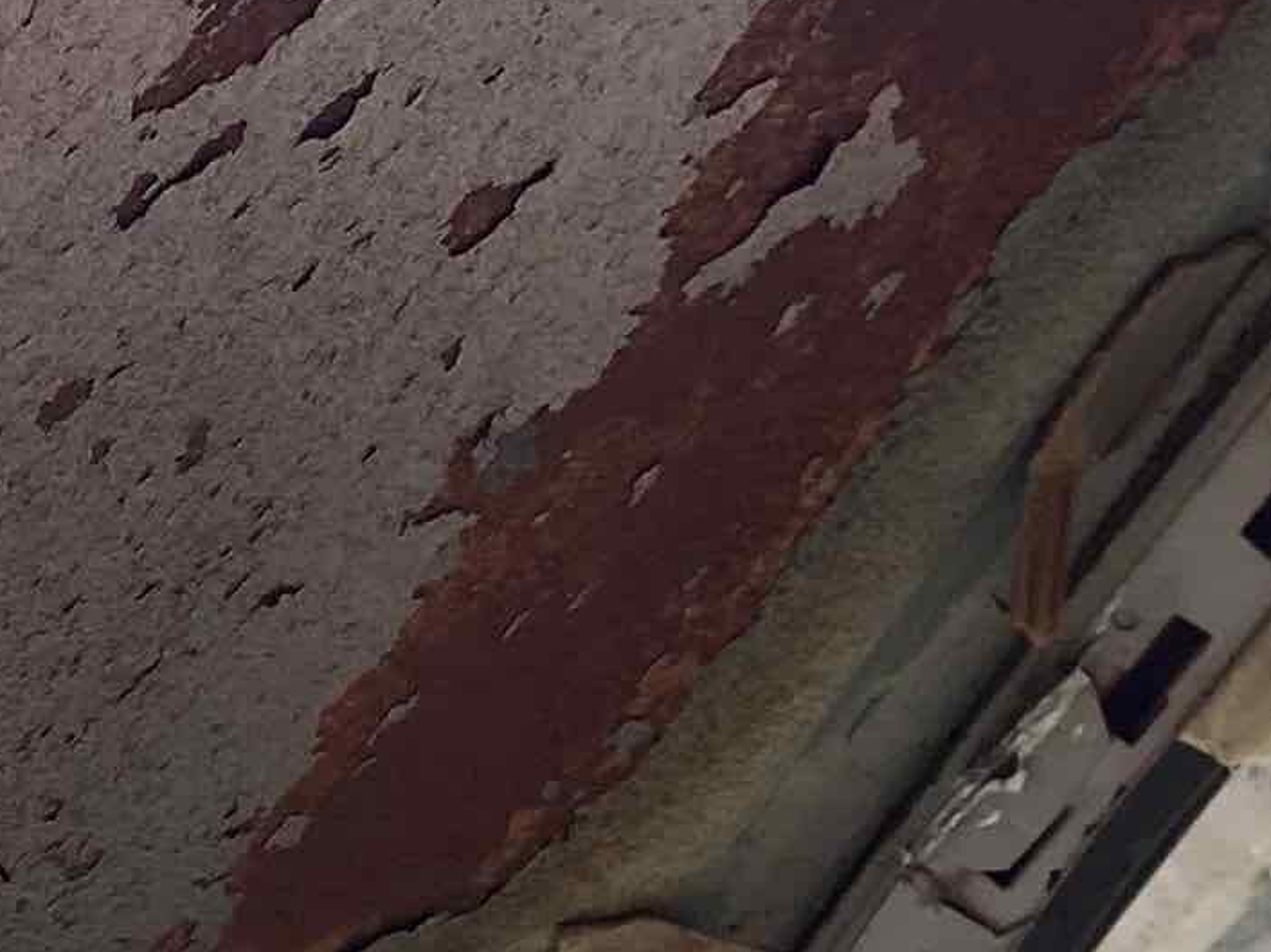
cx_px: 448
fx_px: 5873
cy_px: 1026
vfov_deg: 9.2
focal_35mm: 160
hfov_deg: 12.3
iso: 20
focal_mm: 3.99
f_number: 1.8
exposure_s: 1/209
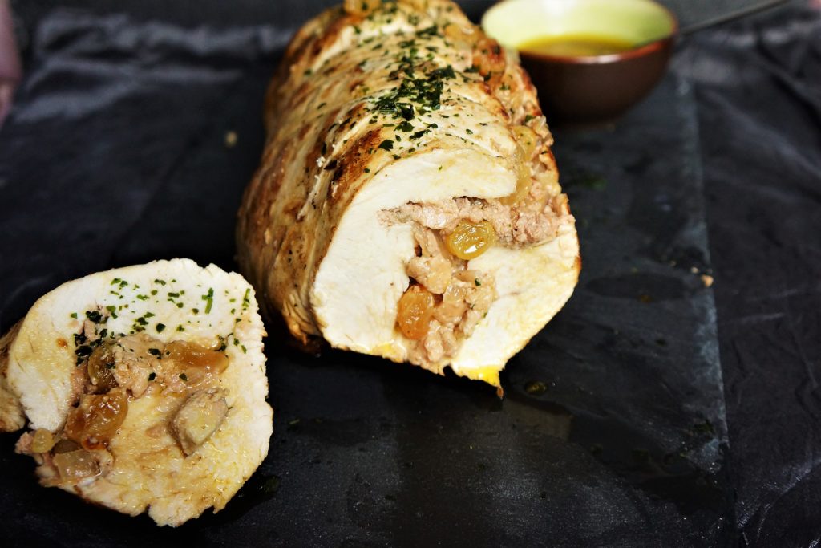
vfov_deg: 34.2
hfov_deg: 49.5
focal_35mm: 39
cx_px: 410
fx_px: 889
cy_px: 274
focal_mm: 26
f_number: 4
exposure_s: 1/250
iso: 1000
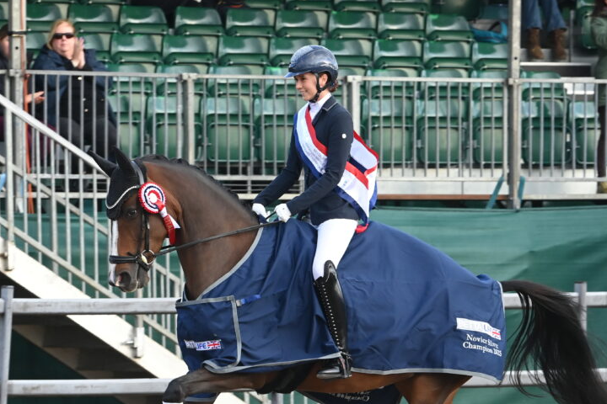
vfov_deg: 4.3
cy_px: 303
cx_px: 320
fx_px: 5429
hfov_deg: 6.4
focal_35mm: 322
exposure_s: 1/500
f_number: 8
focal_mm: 190
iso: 2000
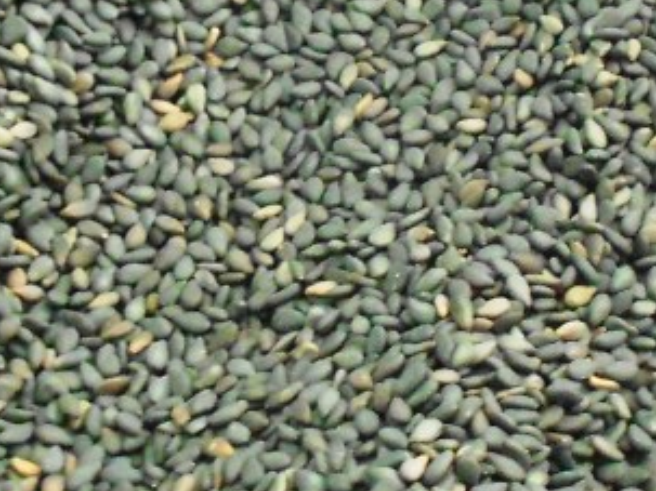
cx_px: 561
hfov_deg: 19.7
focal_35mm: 98
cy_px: 288
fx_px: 1856
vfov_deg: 15.1
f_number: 3.4
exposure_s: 1/6
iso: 800
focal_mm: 5.1
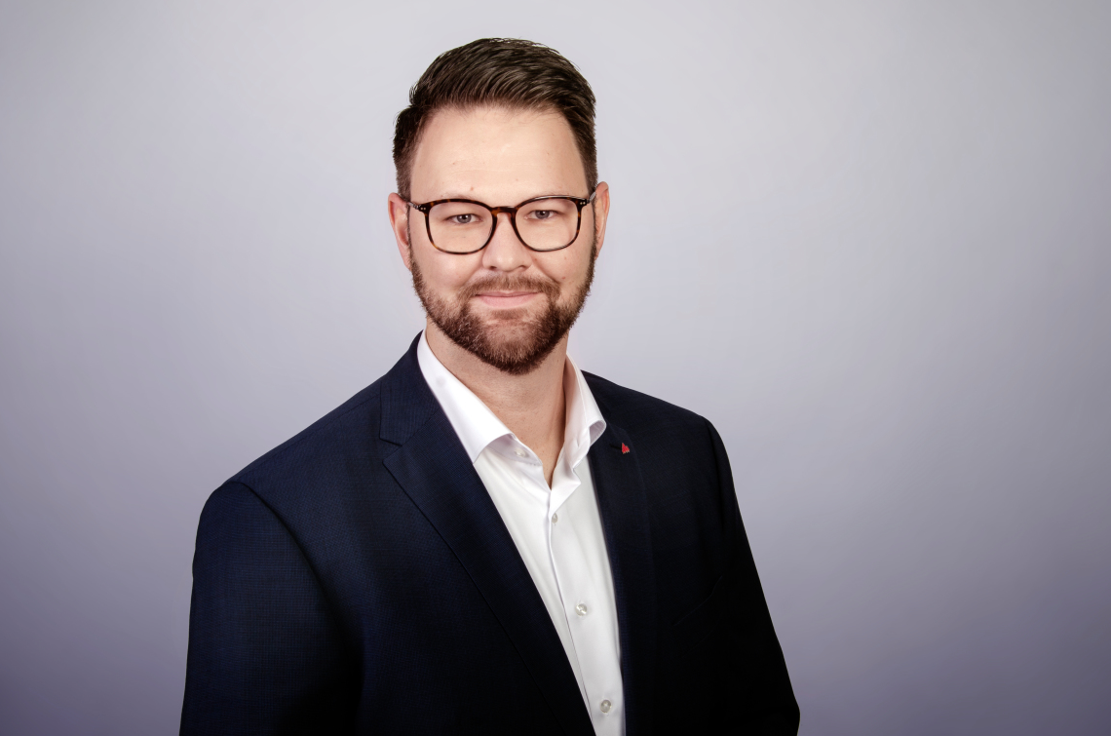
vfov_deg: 22.5
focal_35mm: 60
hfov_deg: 33.5
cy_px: 357
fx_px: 1848
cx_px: 552
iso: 100
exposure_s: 1/160
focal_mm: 38
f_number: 16
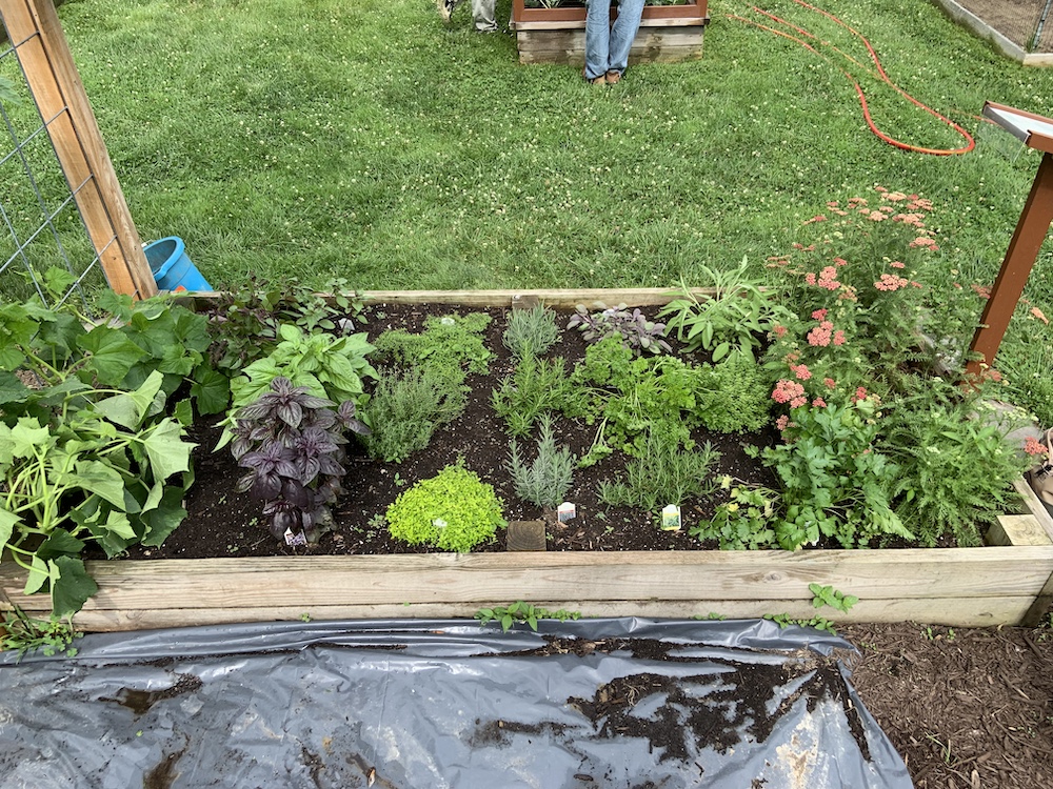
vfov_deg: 53.1
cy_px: 394
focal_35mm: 26
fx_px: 791
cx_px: 526
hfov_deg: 67.3
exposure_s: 1/570
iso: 25
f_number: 1.8
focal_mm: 4.25
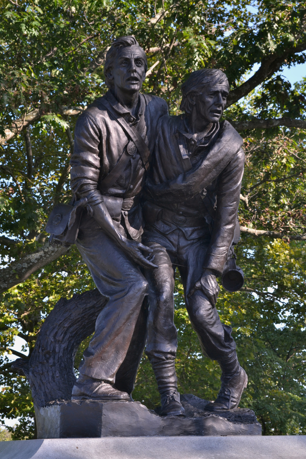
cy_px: 230
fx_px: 918
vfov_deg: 28.1
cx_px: 153
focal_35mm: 72
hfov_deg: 18.9
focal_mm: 48
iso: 100
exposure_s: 1/8
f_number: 11
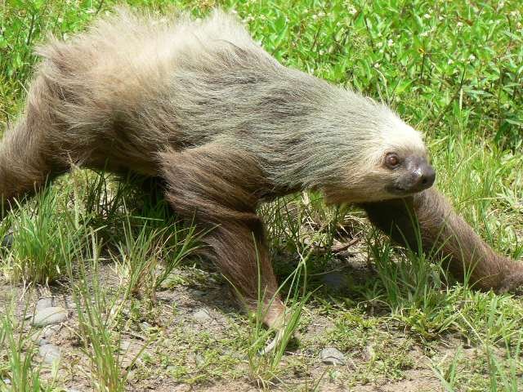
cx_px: 262
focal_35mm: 117
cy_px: 196
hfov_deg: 16.8
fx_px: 1768
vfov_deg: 12.7
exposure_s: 1/400
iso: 80
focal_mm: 19.5
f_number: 4
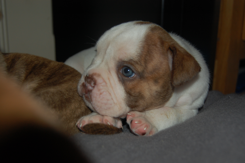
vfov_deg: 28.0
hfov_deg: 41.1
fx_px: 326
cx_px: 122
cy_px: 82
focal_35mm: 48
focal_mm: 32
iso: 400
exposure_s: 1/60
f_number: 4.5
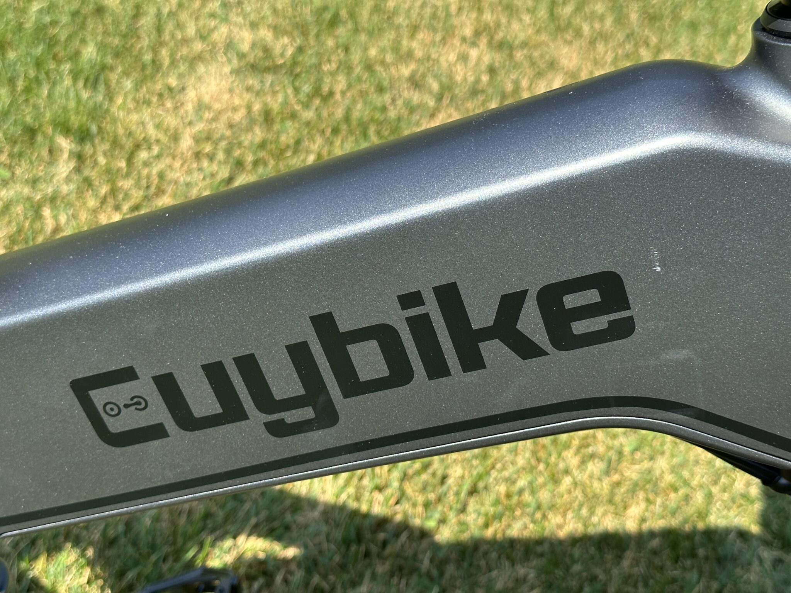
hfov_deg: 39.7
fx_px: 1097
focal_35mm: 48
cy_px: 296
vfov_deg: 30.3
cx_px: 396
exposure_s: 1/1272
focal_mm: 6.86
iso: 64
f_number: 1.78
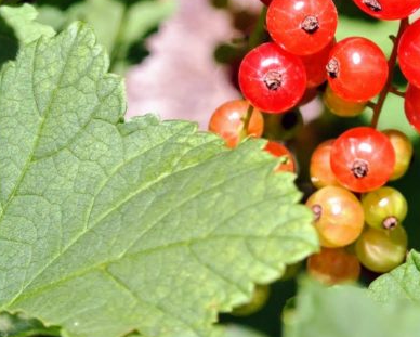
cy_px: -31
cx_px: 327
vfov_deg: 9.0
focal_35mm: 171
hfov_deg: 11.2
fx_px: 2127
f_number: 5.6
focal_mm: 25.9
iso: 100
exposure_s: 1/250
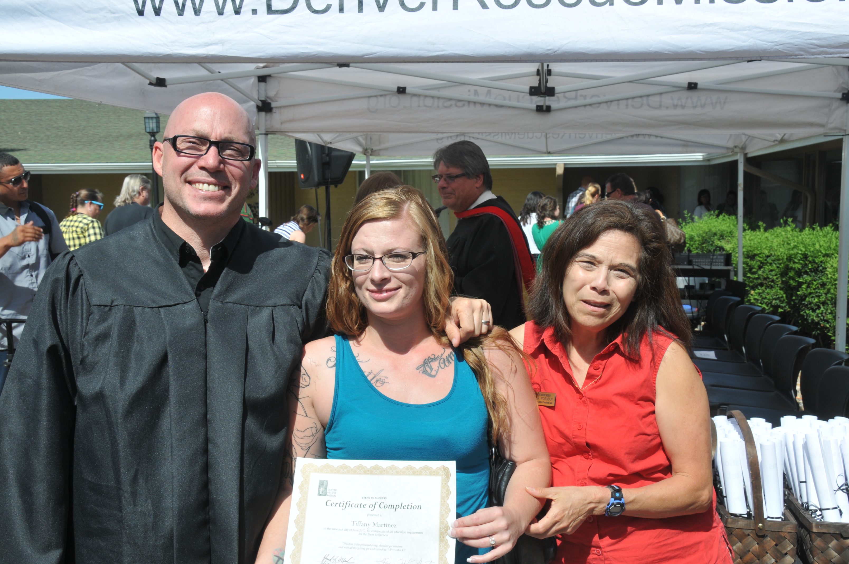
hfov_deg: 46.4
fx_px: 989
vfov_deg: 31.8
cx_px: 424
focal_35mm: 42
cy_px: 282
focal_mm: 28
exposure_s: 1/250
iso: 200
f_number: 11
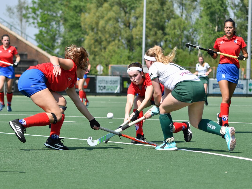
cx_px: 126
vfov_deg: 9.1
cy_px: 94
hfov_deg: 12.1
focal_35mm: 163
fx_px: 1186
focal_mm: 100
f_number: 4
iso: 200
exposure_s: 1/2000
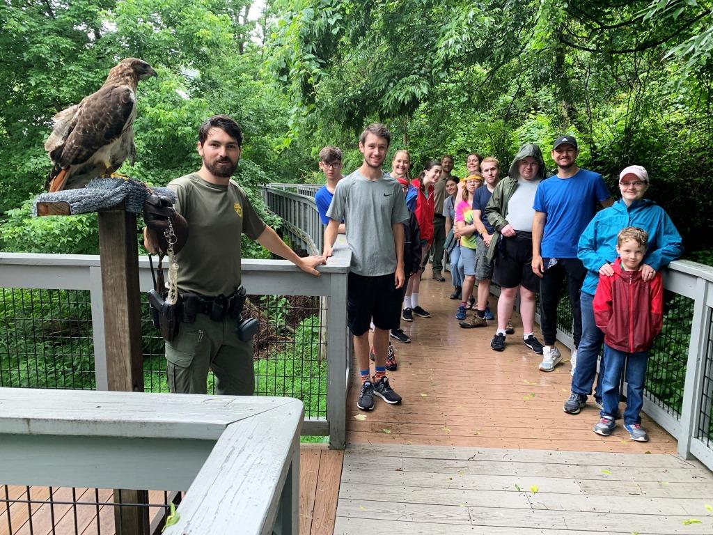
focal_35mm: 26
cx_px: 356
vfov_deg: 53.1
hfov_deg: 67.3
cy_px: 268
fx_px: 536
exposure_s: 1/84
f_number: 1.8
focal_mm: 4.25
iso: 100
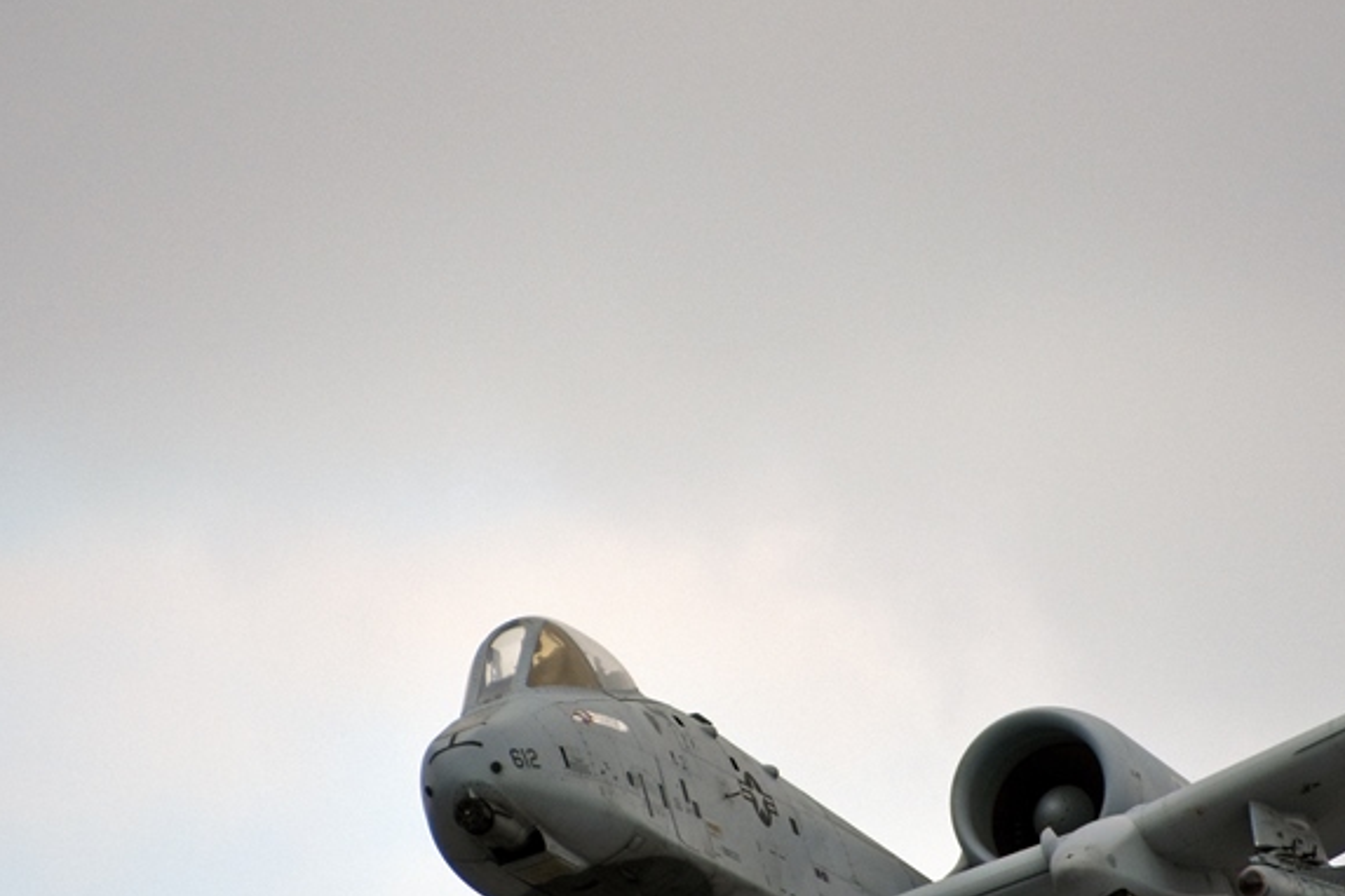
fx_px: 35229
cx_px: 758
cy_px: 619
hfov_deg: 2.2
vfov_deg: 1.5
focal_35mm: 943
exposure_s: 1/2500
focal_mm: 300
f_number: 6.3
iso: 400
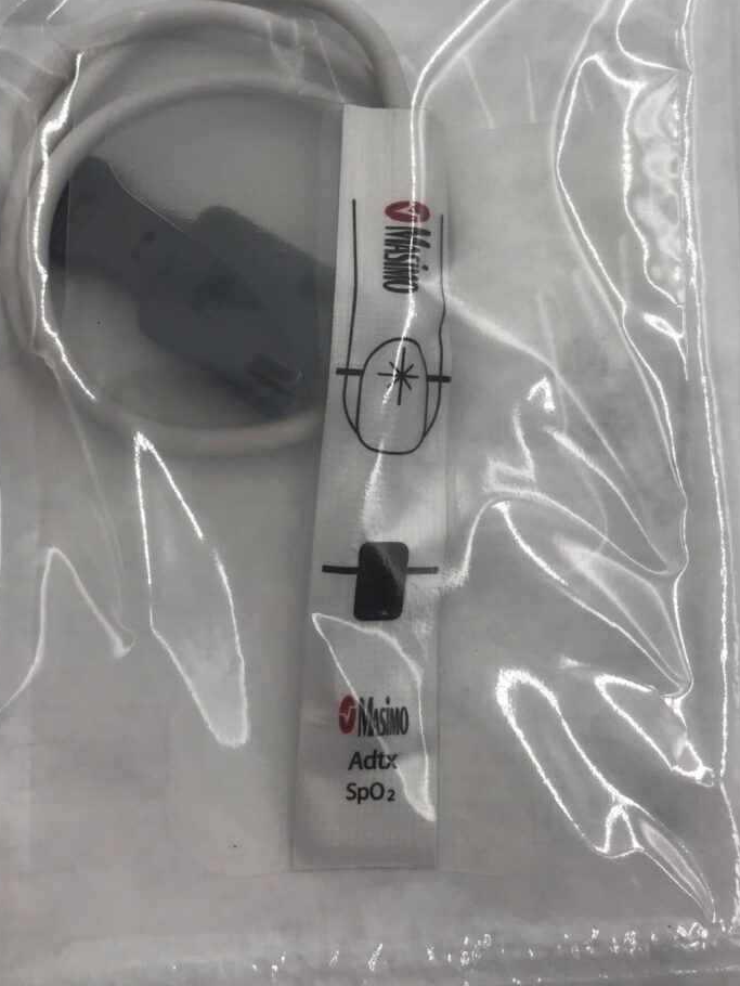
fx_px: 1168
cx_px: 387
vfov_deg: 45.2
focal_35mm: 41
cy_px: 347
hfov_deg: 35.1
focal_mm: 3.99
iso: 20
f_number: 1.8
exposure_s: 1/180
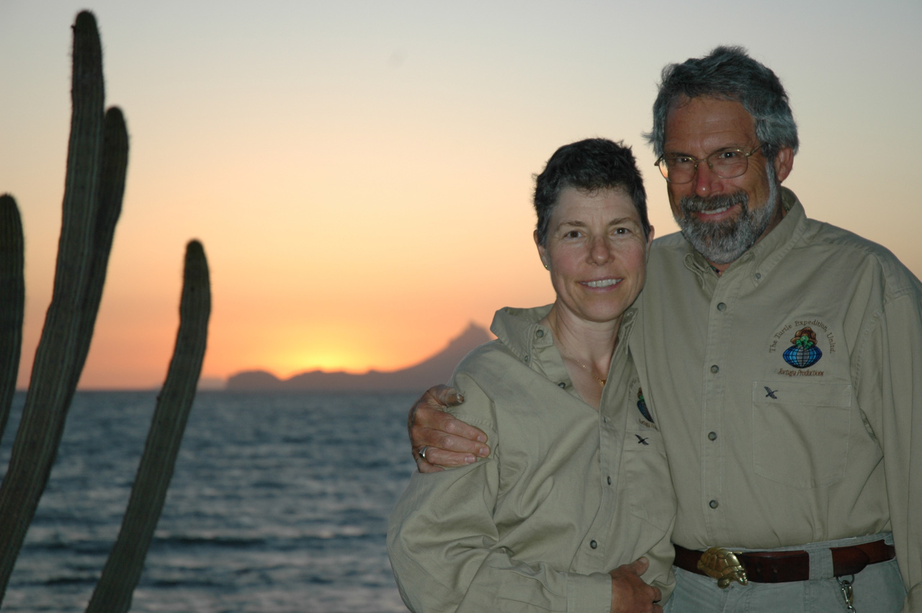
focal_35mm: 84
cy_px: 306
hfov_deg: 24.2
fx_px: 2149
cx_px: 461
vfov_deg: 16.2
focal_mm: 56
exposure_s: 1/200
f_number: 4.5
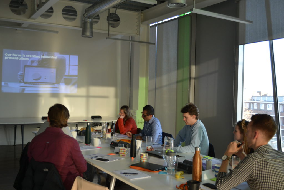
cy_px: 95
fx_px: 308
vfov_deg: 34.2
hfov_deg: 49.5
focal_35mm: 39
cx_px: 142
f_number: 4.5
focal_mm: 26
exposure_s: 1/80
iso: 400
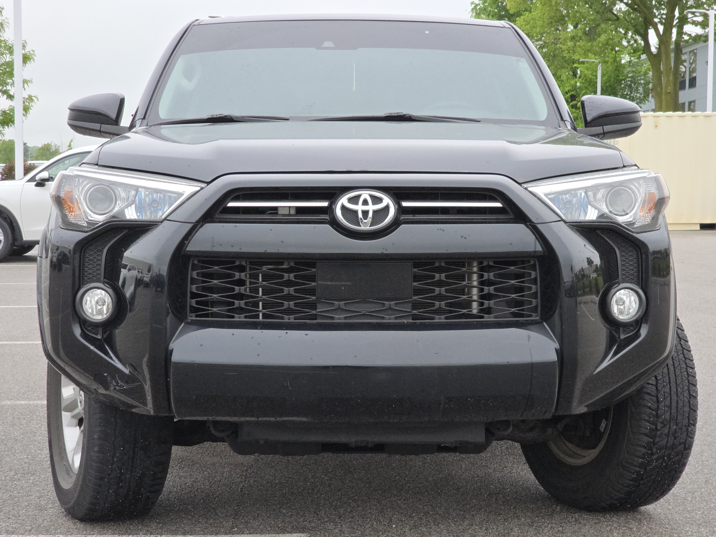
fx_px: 1427
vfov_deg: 21.3
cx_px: 358
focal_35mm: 69
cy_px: 268
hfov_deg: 28.2
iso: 80
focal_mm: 7.9
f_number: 2.4
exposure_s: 1/719
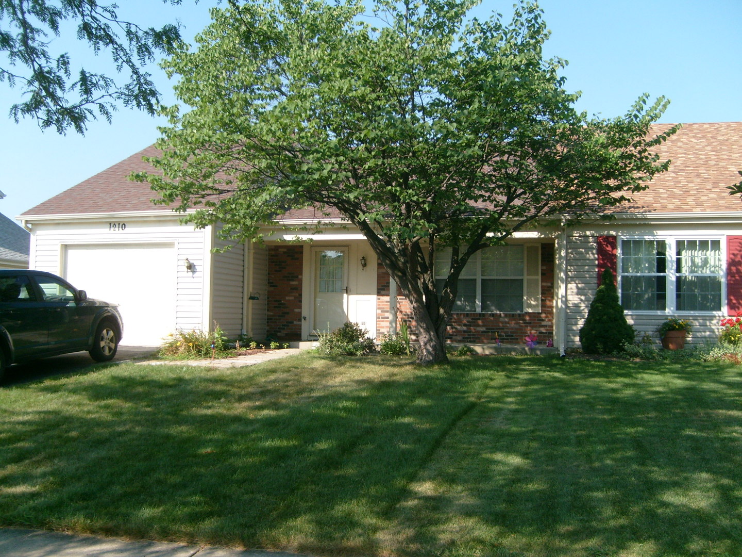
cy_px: 278
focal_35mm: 35
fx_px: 750
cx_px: 371
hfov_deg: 52.6
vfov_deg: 40.7
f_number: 7.1
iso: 80
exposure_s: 1/125
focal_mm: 5.8
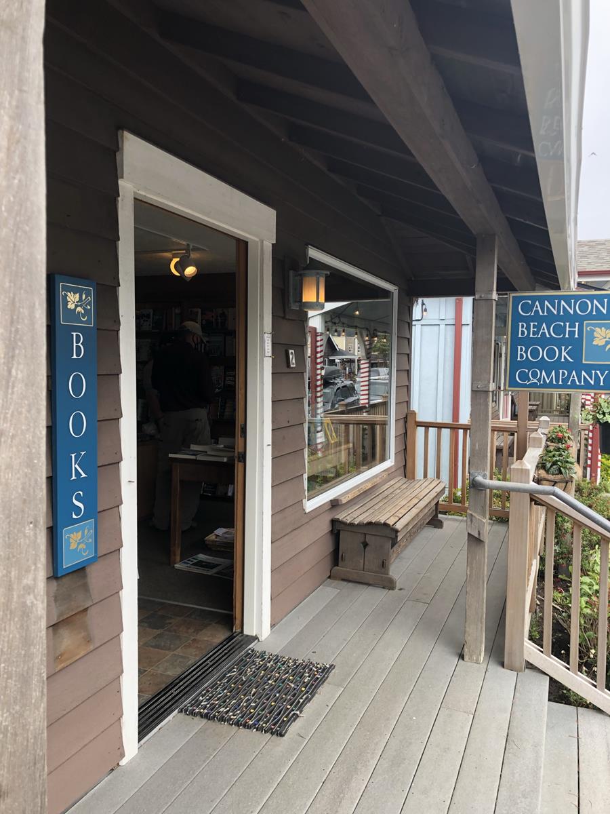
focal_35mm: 28
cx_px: 305
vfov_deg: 63.4
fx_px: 658
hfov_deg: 49.7
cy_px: 407
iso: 20
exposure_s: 1/314
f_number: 1.8
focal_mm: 4
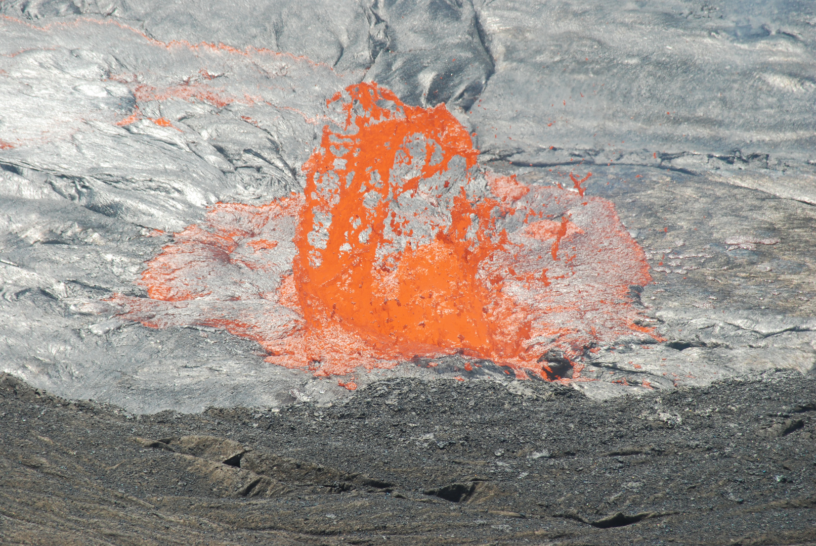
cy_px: 273
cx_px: 408
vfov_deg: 7.7
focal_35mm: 180
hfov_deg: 11.4
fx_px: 4085
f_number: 5.6
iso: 200
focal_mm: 120
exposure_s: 1/500
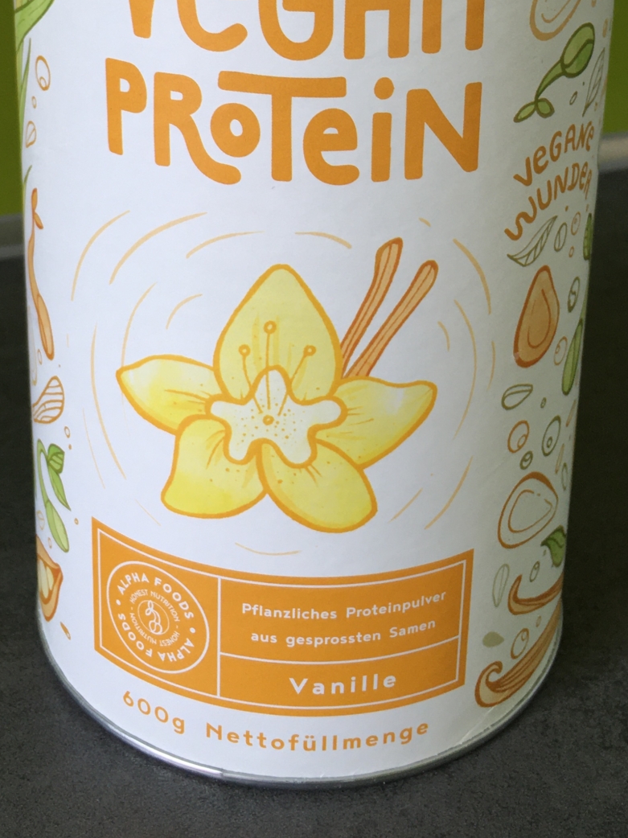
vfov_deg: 32.1
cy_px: 82
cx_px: 286
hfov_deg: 25.6
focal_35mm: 57
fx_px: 1379
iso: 32
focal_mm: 4.15
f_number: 2.2
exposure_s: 1/50
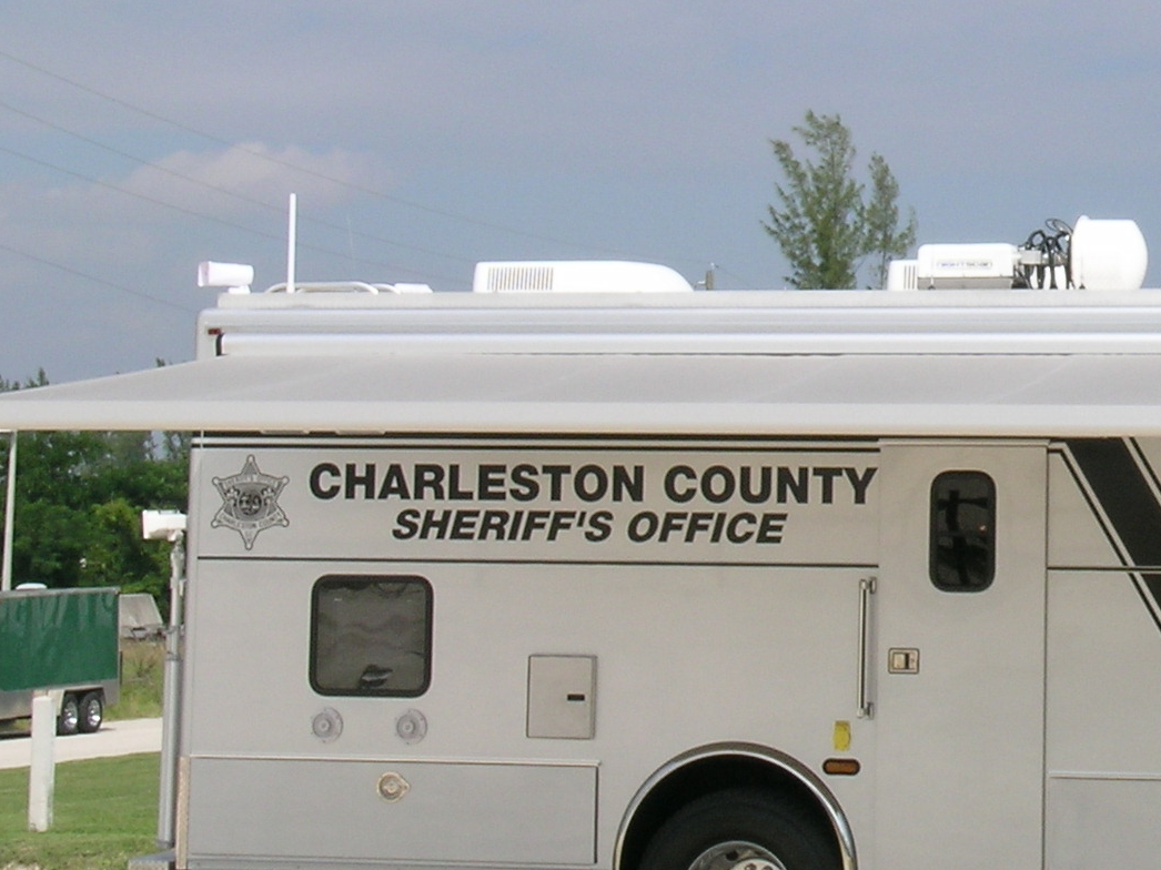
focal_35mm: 114
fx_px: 3823
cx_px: 1249
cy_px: 152
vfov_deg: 12.9
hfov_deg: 16.8
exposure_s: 1/287
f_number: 7.4
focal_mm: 9.5
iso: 50
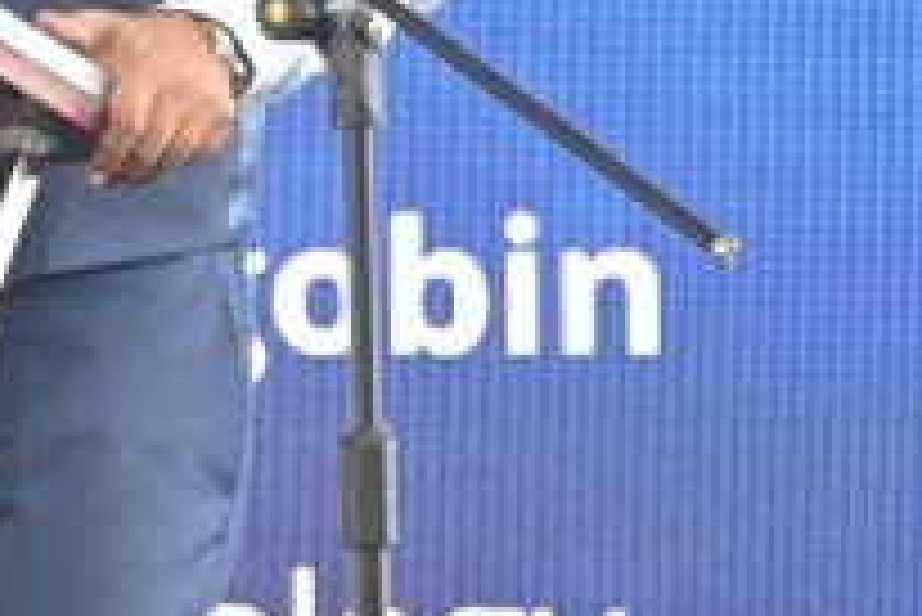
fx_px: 15582
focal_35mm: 608
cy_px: 121
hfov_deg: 3.4
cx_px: -598
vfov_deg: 2.3
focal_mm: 122
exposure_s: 1/200
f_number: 6.3
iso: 1600
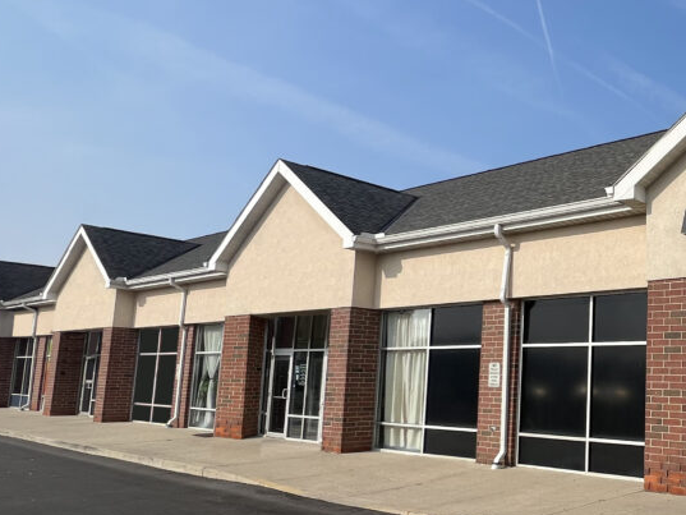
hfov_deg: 49.2
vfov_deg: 45.2
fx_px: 614
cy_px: 305
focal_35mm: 31
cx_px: 666
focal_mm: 1.57
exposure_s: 1/2597
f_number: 1.8
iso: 32
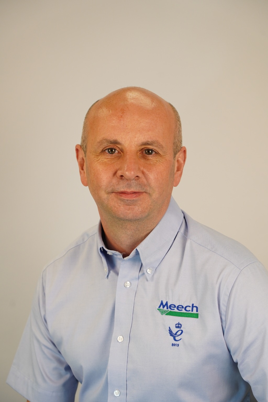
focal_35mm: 86
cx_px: 134
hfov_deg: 15.9
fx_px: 960
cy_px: 201
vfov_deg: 23.6
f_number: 5.6
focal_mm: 86
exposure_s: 1/160
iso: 1000
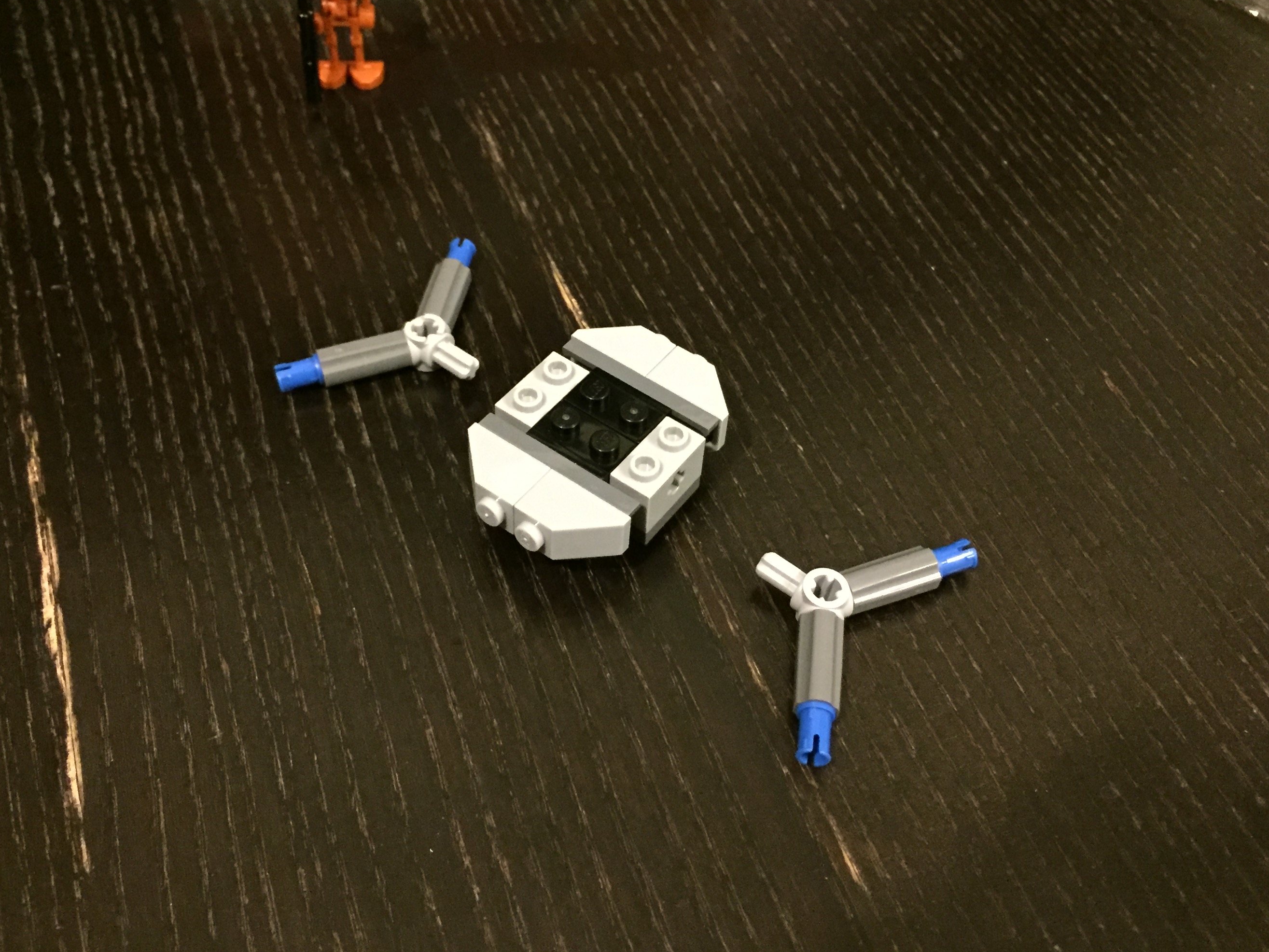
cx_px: 617
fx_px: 1320
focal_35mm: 36
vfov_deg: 39.6
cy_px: 430
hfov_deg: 51.3
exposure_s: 1/17
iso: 1000
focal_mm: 4.15
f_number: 2.2
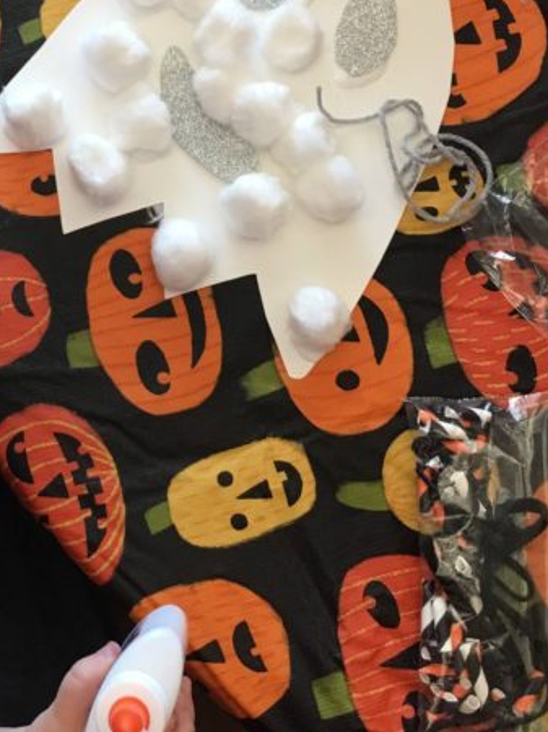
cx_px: 73
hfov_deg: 21.8
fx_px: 1394
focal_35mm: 66
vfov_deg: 28.8
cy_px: 158
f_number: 2.2
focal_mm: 4.15
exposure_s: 1/30
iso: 40
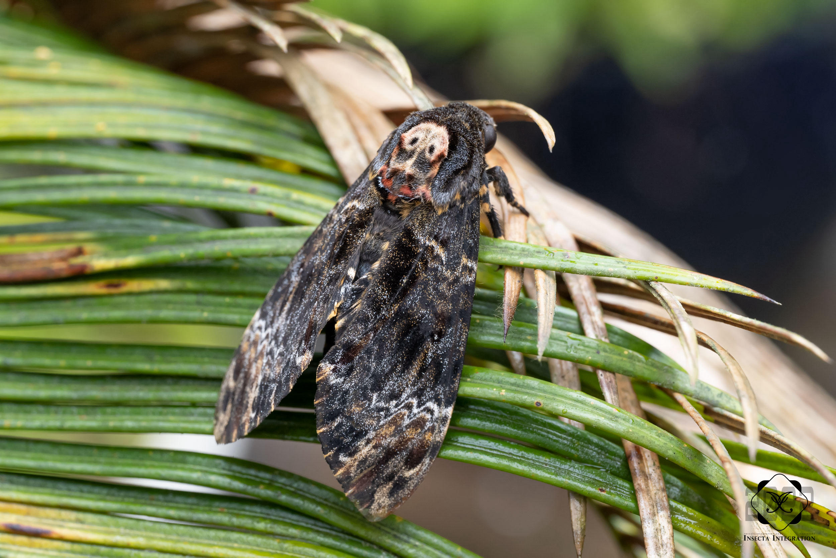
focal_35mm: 105
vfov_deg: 13.0
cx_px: 418
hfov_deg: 19.5
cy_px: 279
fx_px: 2438
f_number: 8
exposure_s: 1/100
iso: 640
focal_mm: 105
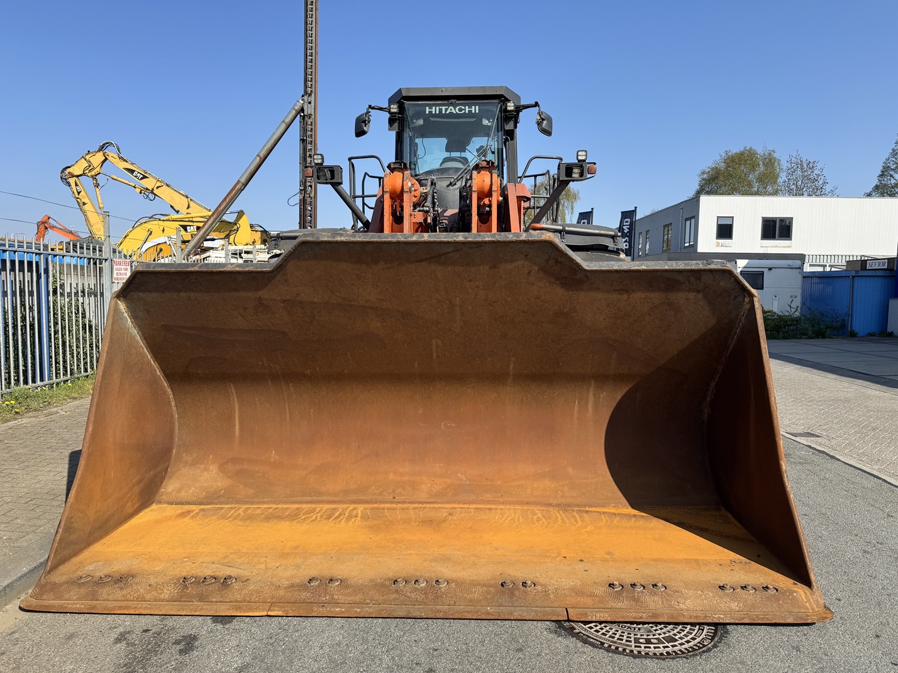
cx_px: 449
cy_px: 336
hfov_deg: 71.6
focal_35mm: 24
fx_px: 623
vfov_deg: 56.8
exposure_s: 1/2833
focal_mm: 6.76
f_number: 1.78
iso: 80
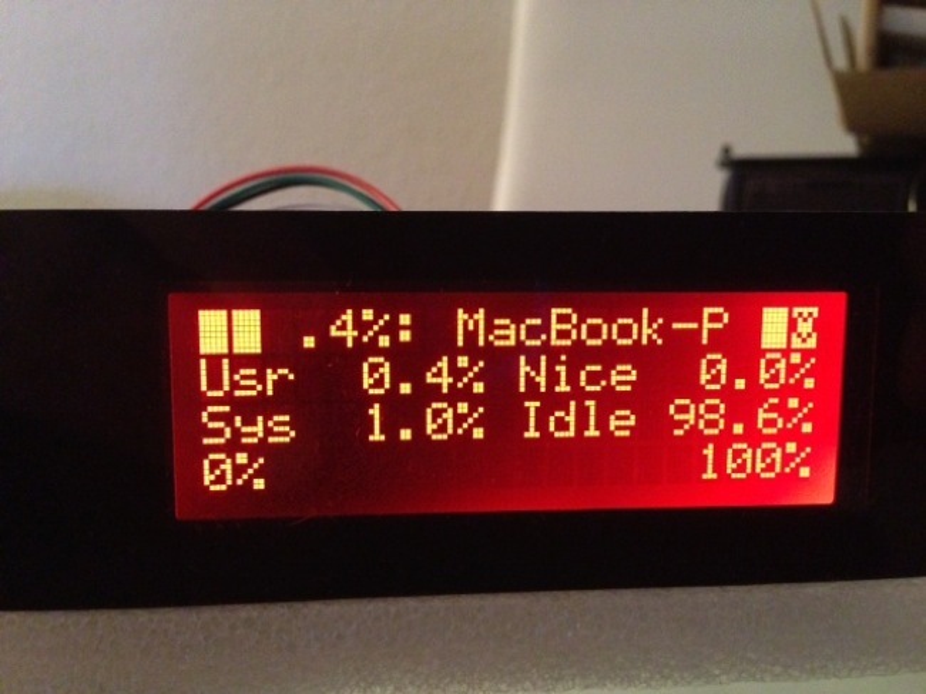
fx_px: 882
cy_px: 347
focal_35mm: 33
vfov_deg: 42.9
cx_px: 463
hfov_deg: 55.4
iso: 800
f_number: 2.4
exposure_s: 1/15
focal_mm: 4.13
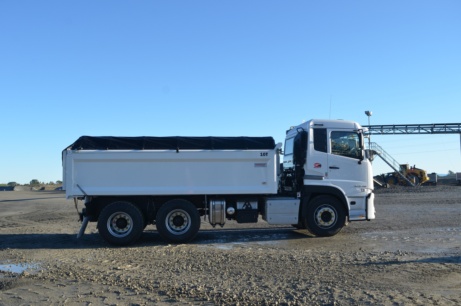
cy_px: 153
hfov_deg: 55.2
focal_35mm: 34
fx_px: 441
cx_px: 230
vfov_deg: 38.2
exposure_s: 1/250
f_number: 8
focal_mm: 23
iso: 160
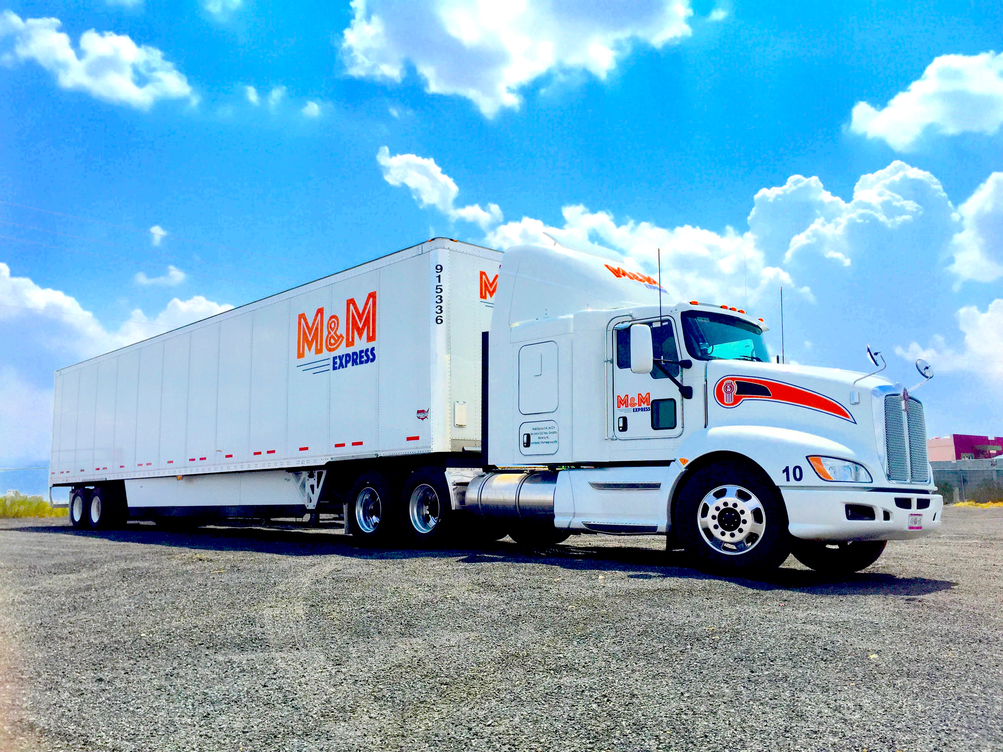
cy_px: 376
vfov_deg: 48.2
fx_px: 840
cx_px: 502
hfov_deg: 61.7
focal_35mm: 29
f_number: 2.2
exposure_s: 1/3968
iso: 32
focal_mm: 4.15
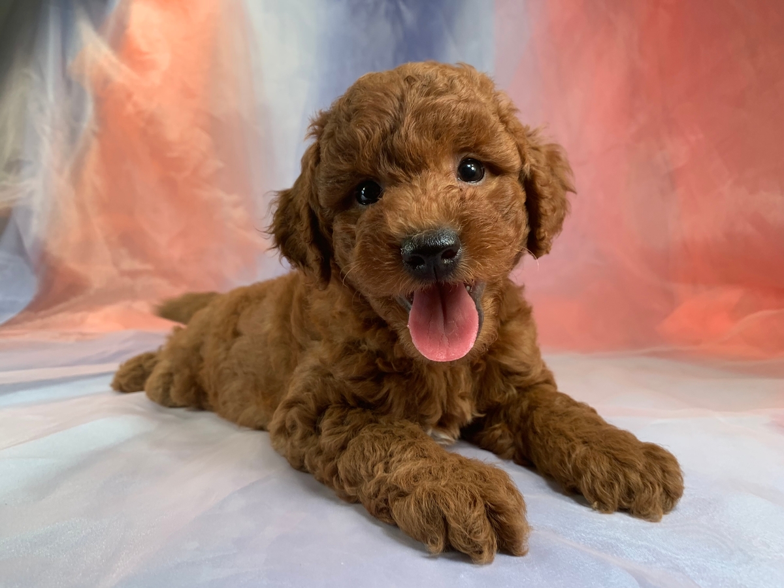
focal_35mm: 26
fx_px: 589
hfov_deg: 67.3
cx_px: 392
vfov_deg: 53.1
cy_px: 294
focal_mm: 4.25
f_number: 1.8
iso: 80
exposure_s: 1/120
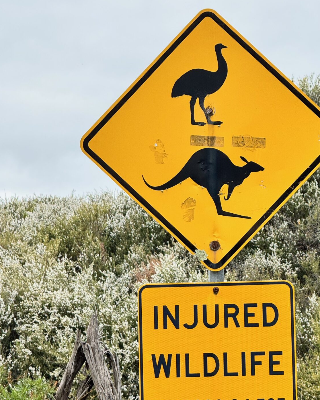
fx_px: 2036
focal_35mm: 172
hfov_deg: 9.0
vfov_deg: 11.2
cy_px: 233
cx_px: 194
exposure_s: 1/360
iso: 50
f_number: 2.8
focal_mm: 15.66
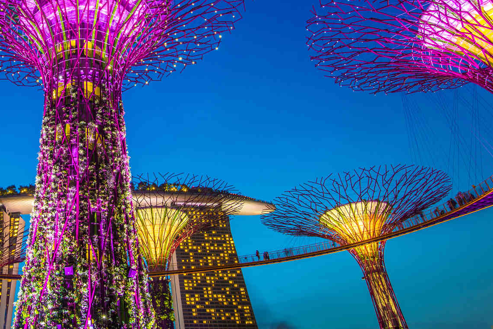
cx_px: 79
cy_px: 69
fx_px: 466
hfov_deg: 51.3
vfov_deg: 37.6
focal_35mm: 34
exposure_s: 10
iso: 50
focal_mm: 18
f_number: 8
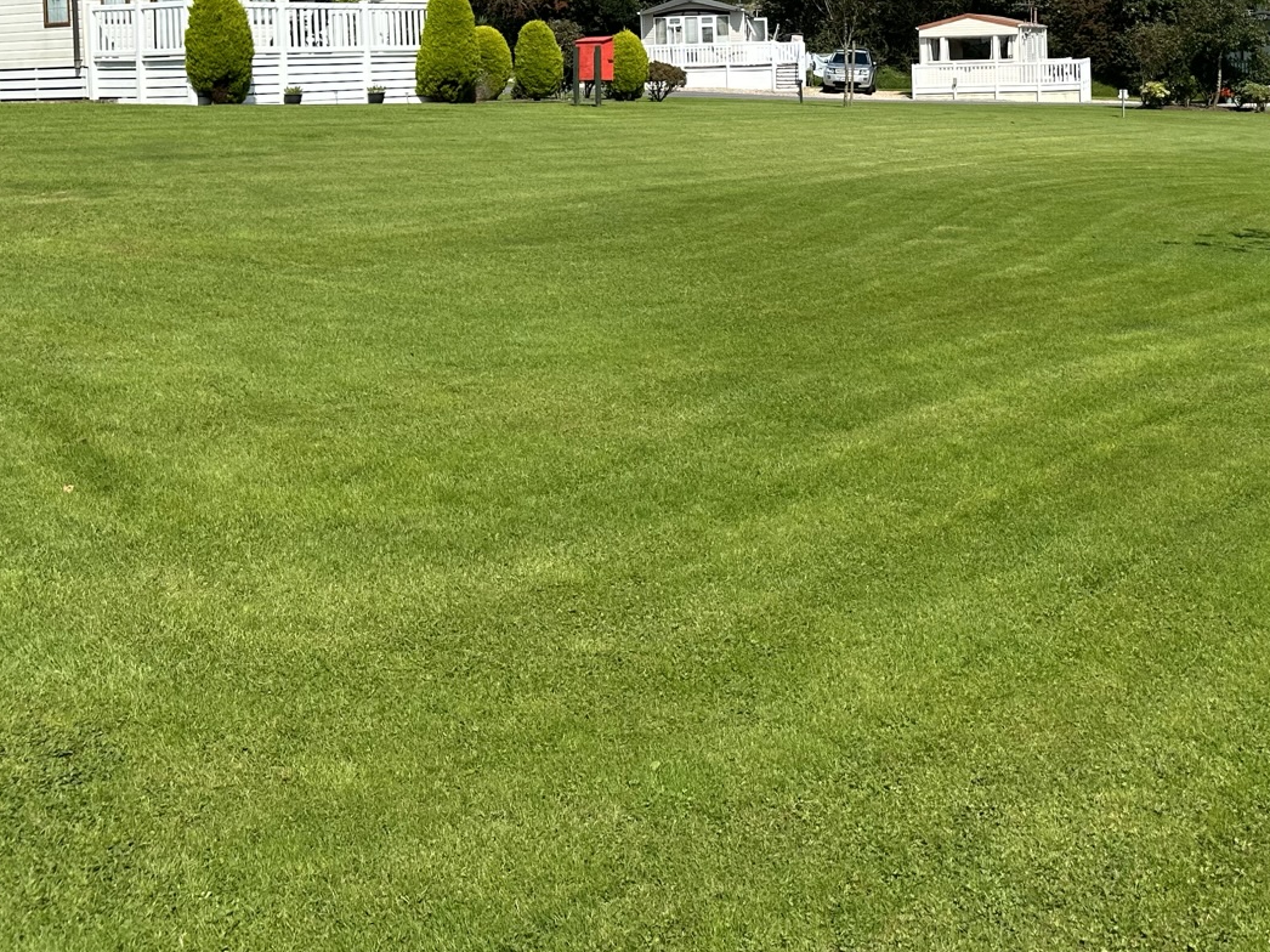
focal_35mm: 47
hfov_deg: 39.6
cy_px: 107
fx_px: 1724
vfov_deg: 29.7
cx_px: 918
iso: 80
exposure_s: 1/5525
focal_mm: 6.86
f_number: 1.78
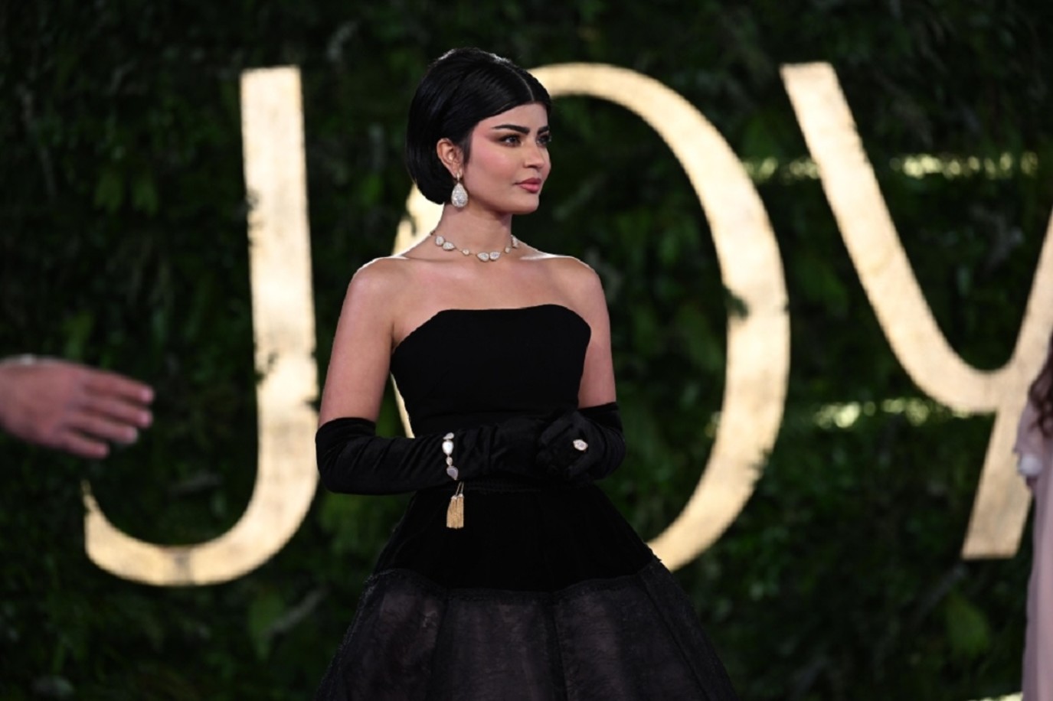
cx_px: 526
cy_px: 350
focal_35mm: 165
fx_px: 4825
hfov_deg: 12.5
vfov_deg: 8.3
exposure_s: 1/160
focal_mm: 165
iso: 800
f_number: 3.5
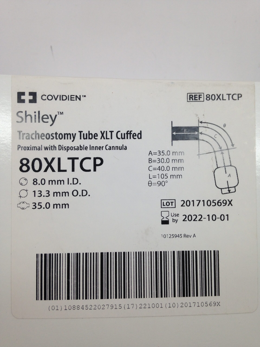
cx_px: 130
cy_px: 174
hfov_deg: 42.9
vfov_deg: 55.4
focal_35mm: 33
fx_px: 330
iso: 50
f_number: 2.4
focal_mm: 4.12
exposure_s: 1/60
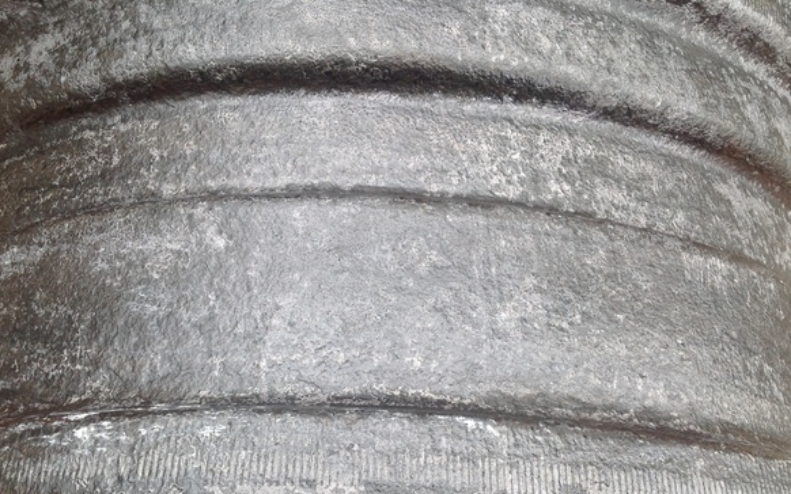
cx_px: 399
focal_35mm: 44
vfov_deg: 29.0
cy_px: 326
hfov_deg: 45.3
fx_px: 949
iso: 50
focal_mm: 4.28
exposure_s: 1/312
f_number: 2.4
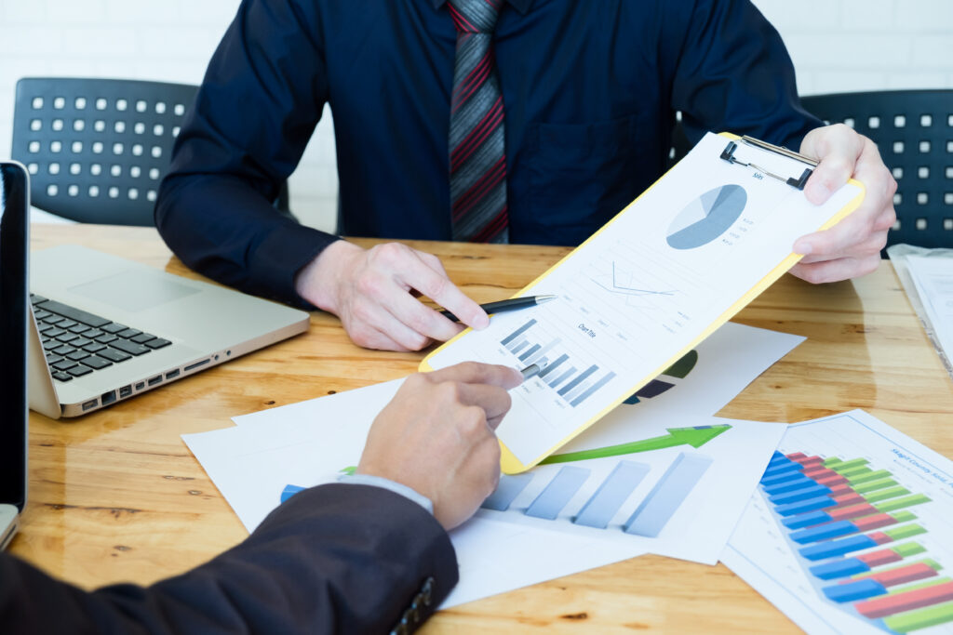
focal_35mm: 49
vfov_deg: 27.5
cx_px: 476
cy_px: 318
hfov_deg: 40.3
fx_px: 1297
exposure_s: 1/105
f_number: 4
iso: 400
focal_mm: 32.9
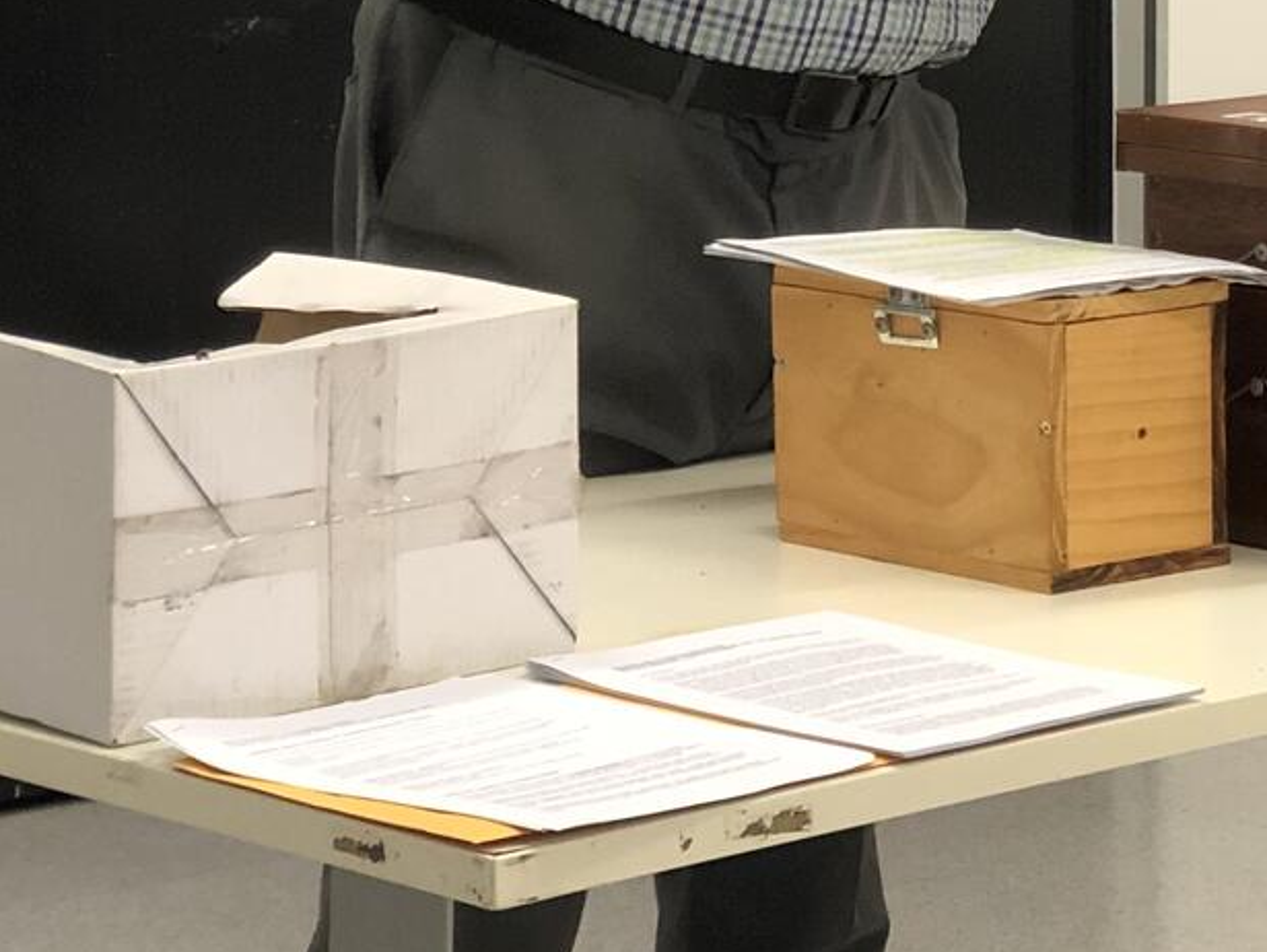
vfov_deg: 8.8
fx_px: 6189
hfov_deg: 11.5
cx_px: 1531
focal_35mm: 169
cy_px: 49
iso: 100
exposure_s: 1/33
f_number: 2.4
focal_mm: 6
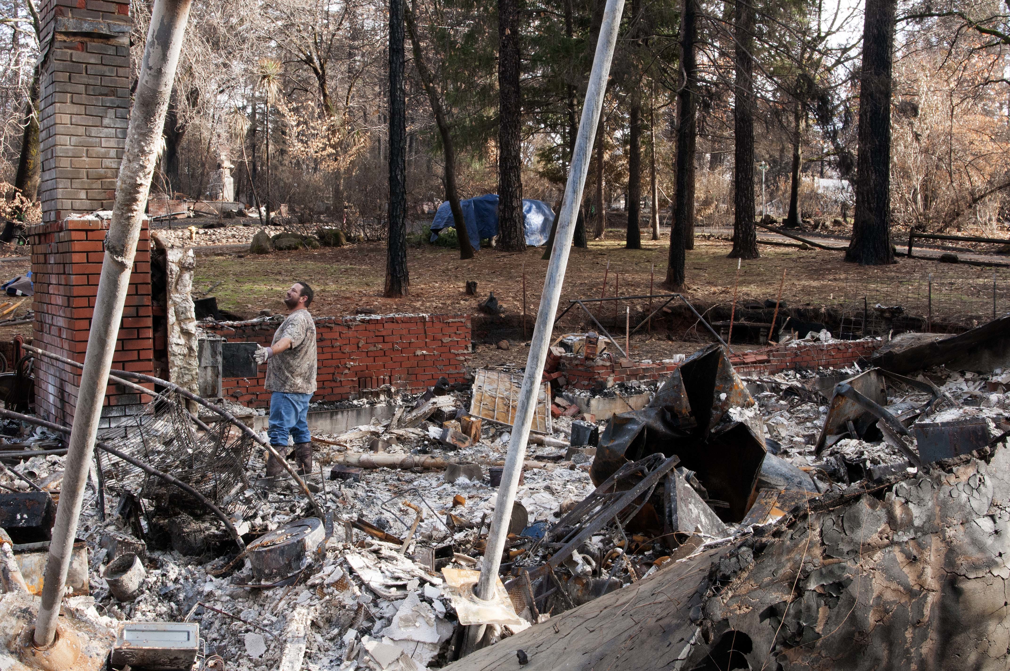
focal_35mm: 36
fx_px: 1009
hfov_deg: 53.2
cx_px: 505
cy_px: 336
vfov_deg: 36.8
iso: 500
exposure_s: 1/20
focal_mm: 24
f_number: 18
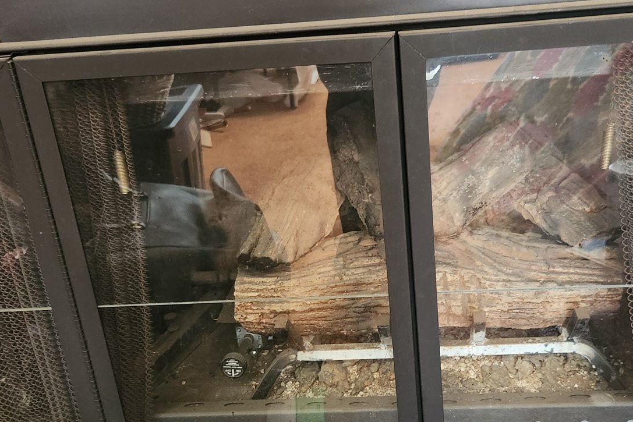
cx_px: 376
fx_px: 774
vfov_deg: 30.5
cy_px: 229
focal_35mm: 44
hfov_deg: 44.3
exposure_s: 1/24
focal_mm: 5.4
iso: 800
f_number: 1.8
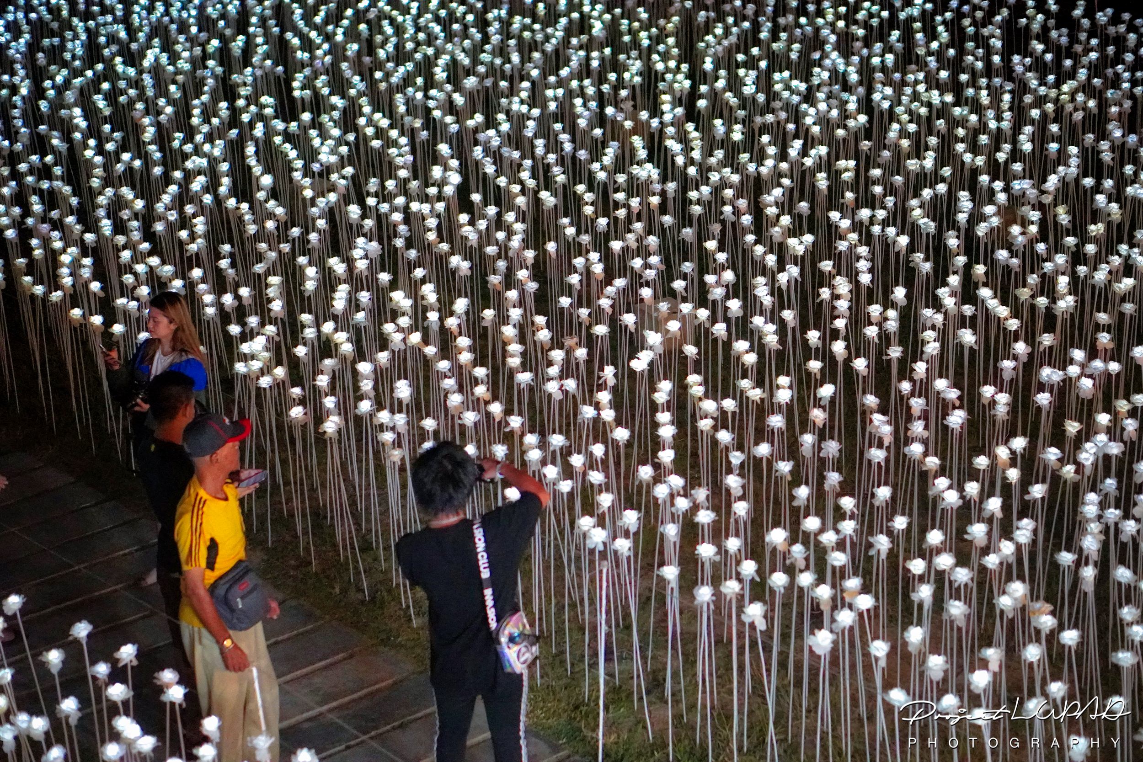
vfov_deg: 18.2
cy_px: 381
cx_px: 572
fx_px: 2381
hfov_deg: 27.0
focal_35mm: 75
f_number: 1.8
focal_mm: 50
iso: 10000
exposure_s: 1/160
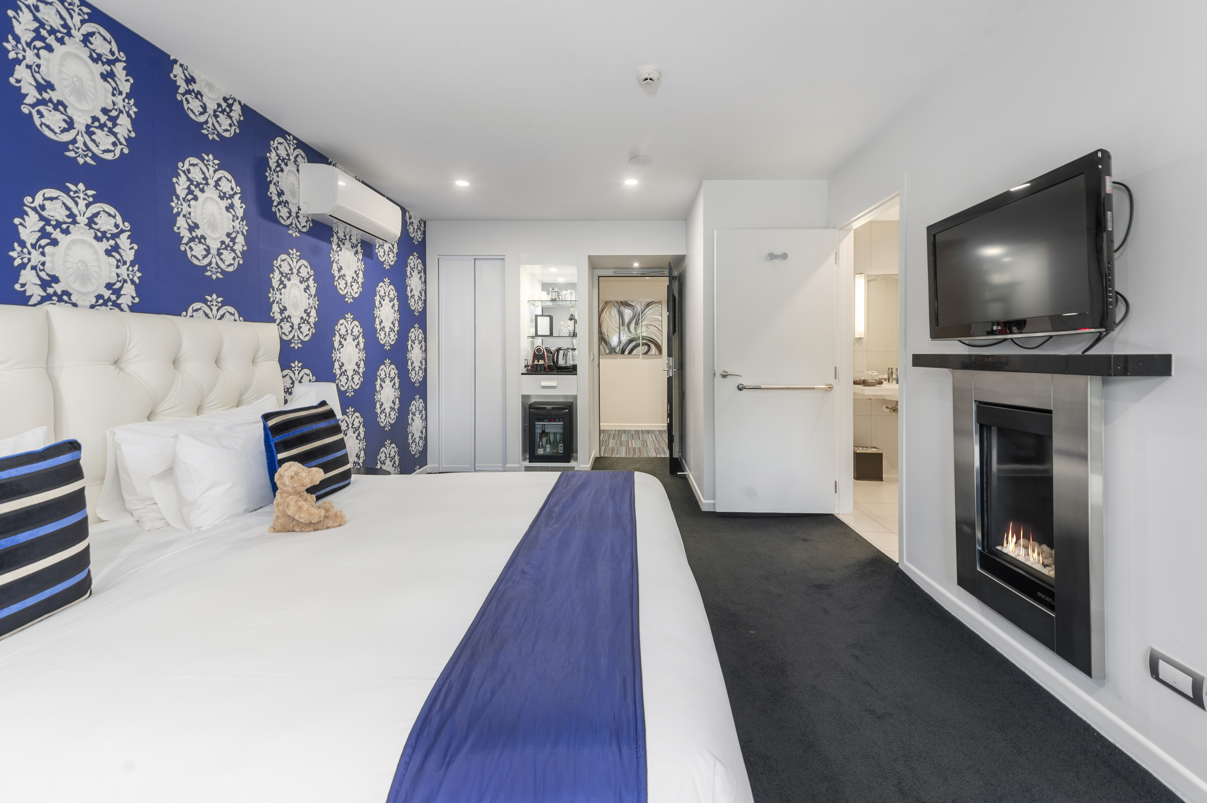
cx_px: 604
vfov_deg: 81.1
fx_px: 469
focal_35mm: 14
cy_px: 402
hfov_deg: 104.3
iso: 100
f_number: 7.1
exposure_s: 1/2
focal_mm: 14
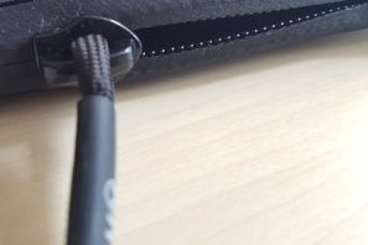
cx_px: 164
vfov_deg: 32.7
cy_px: 57
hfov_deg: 48.4
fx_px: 409
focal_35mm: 40
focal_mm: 4.2
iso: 160
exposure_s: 1/25
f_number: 1.7
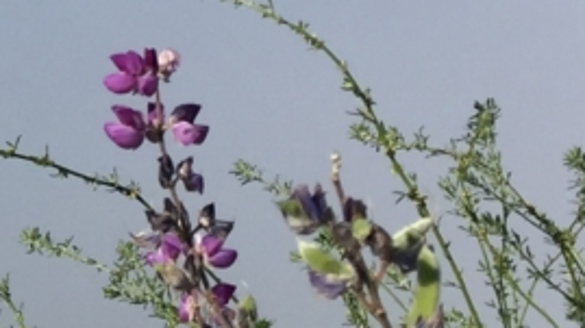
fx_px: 2729
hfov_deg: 10.7
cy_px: -55
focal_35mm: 176
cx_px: -766
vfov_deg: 6.8
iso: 32
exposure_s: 1/2639
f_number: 2.2
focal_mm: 4.15
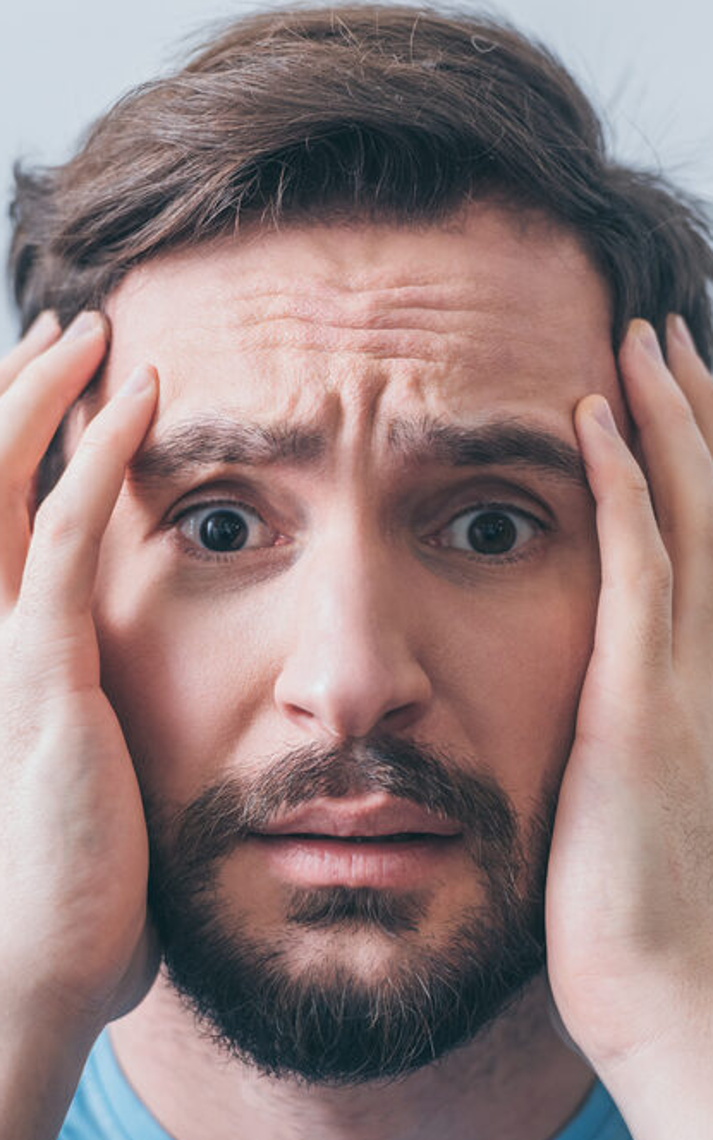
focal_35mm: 307
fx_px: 9545
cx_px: 372
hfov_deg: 4.3
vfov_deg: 6.8
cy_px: 571
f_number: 3.5
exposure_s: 1/200
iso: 200
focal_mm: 200
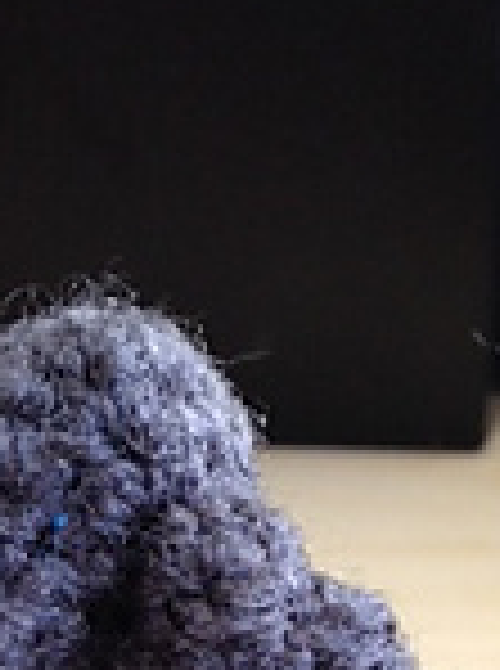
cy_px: 1061
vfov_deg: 16.0
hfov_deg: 13.3
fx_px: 2147
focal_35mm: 111
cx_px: 191
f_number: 2.4
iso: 80
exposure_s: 1/20
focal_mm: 4.12
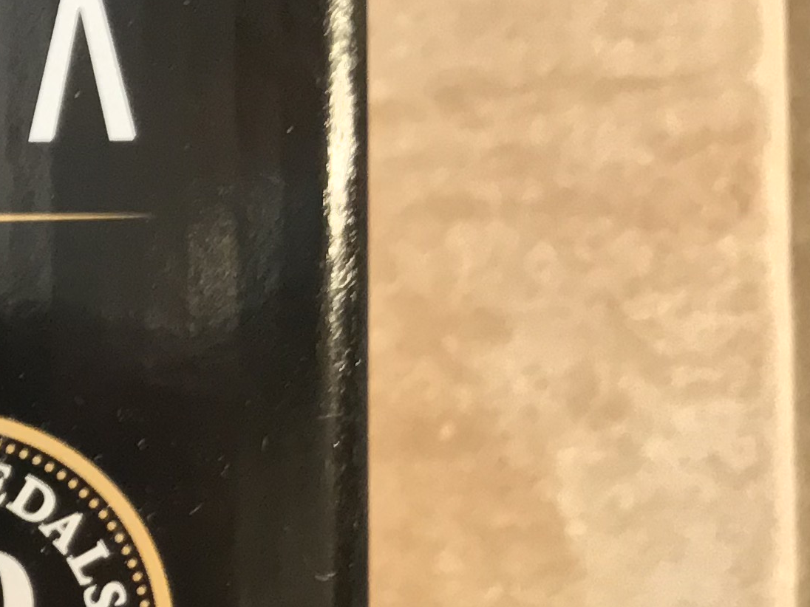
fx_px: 2410
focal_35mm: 103
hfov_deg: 16.7
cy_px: 448
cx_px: -517
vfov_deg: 14.3
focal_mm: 3.99
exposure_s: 1/15
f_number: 1.8
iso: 160
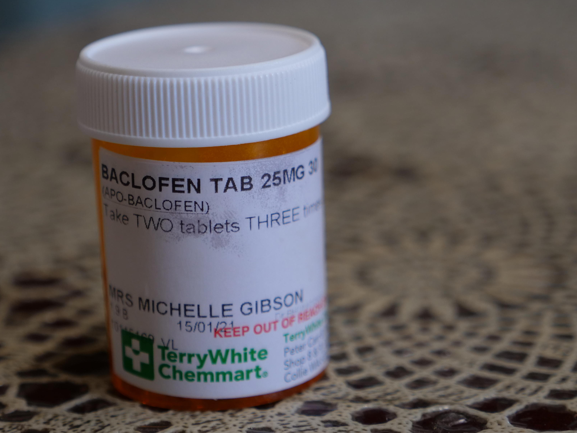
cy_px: 214
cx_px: 309
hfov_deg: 20.2
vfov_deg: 15.2
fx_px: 1617
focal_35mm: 97
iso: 320
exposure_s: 1/80
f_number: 2.8
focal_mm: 31
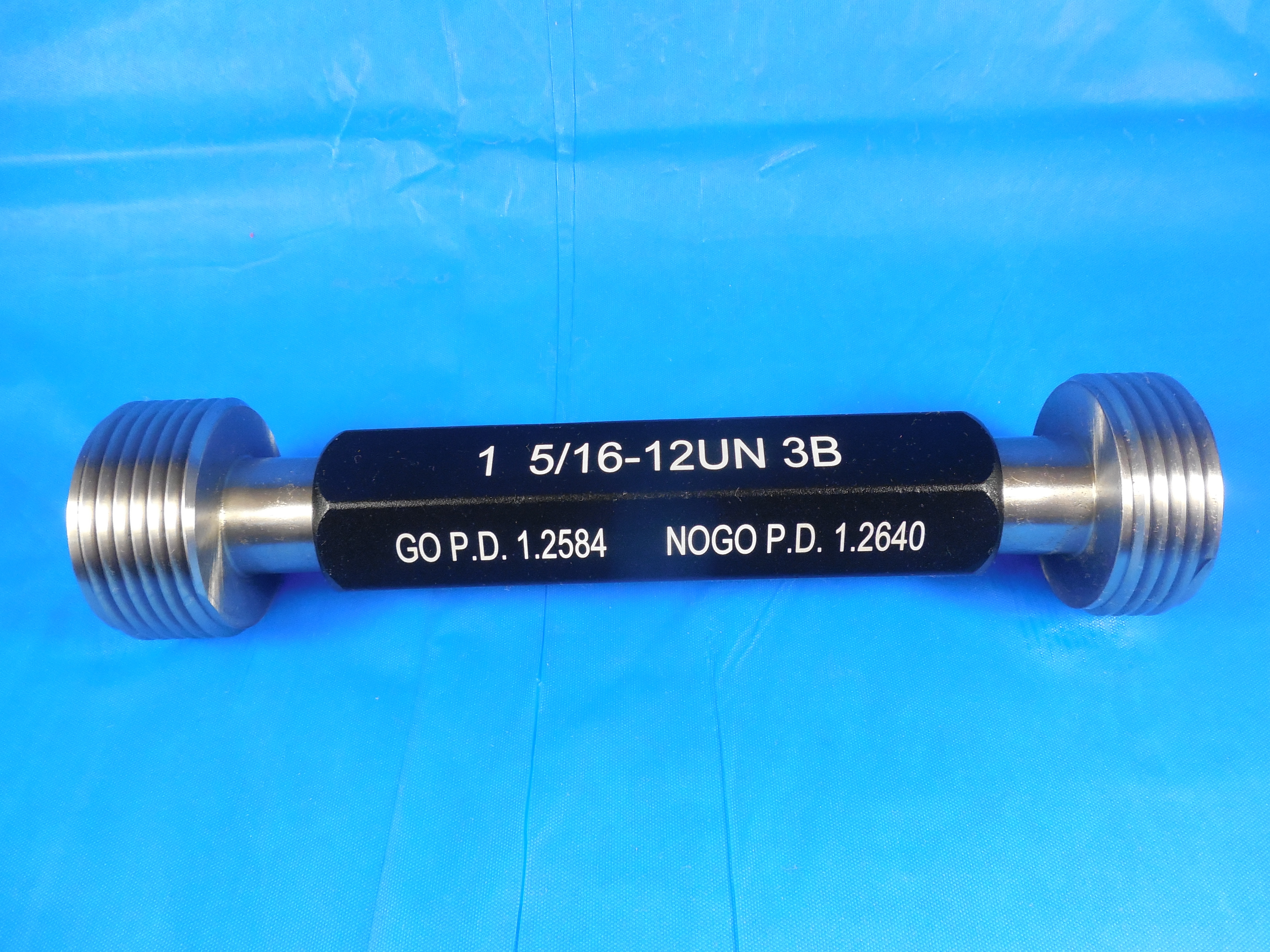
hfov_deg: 69.4
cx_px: 635
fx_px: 917
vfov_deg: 54.9
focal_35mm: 25
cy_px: 476
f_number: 3.3
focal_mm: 4.5
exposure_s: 1/30
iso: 400
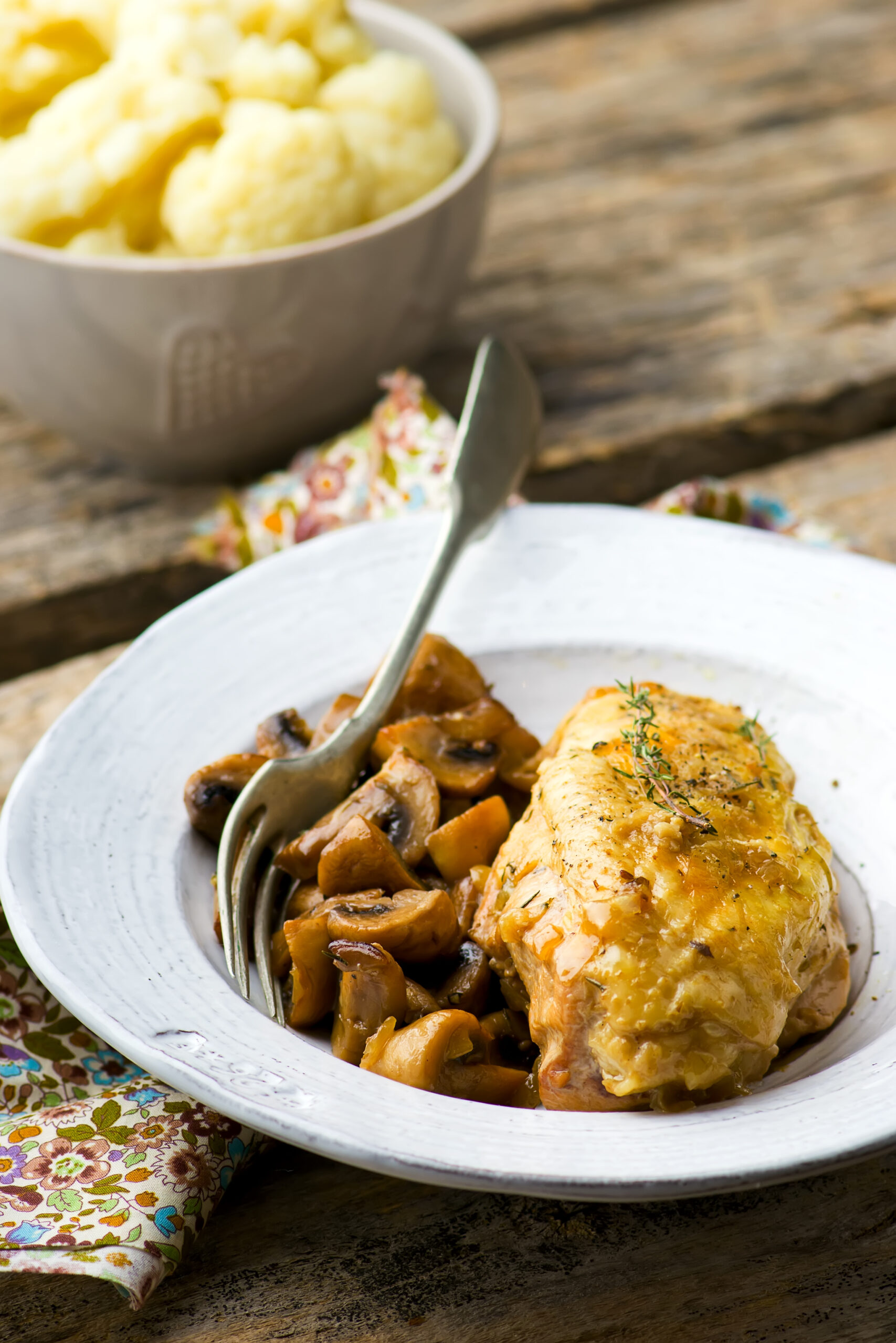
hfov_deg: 8.7
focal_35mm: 158
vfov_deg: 13.0
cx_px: 448
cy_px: 672
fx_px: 5879
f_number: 5.6
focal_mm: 105
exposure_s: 1/160
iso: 100
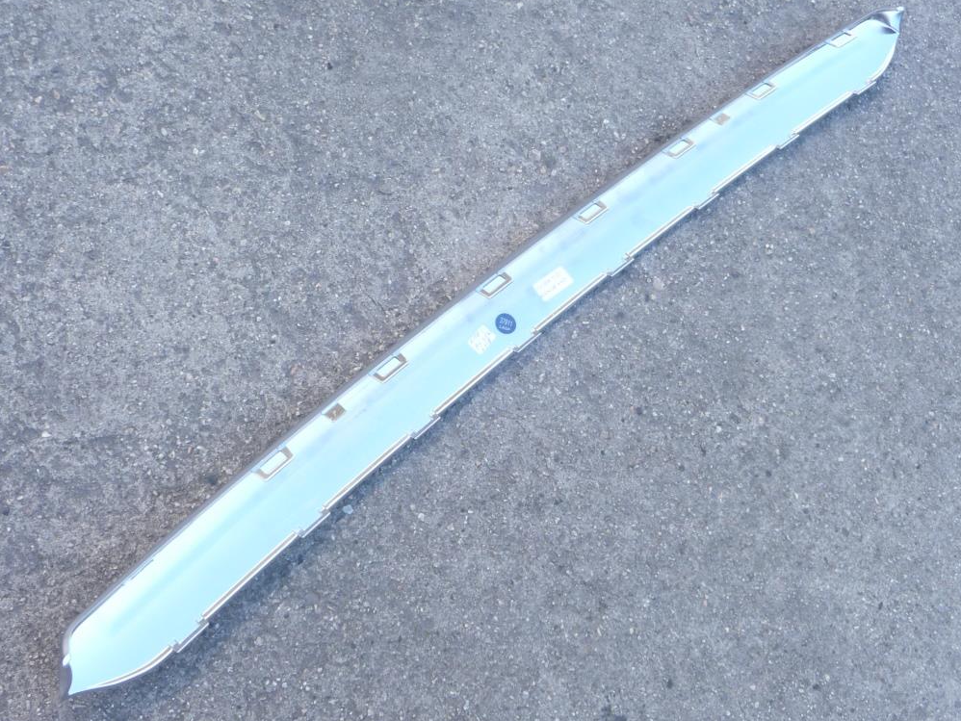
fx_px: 1111
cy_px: 360
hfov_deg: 46.8
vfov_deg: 36.0
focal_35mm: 40
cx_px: 491
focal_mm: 4.7
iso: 100
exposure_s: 1/80
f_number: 3.3
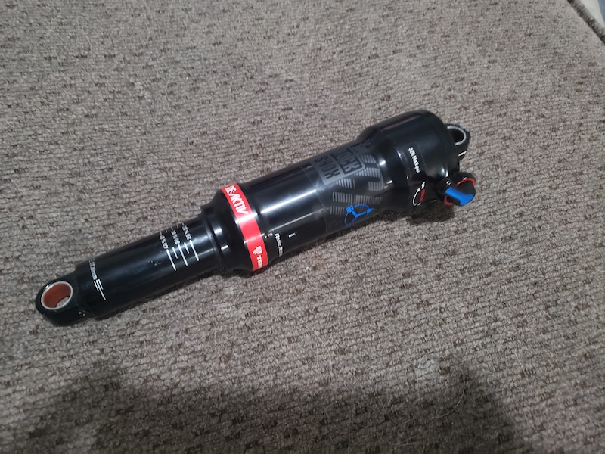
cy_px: 227
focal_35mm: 26
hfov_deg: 67.3
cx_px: 302
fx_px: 454
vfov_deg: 53.1
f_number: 1.5
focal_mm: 4.3
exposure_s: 1/10
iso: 400
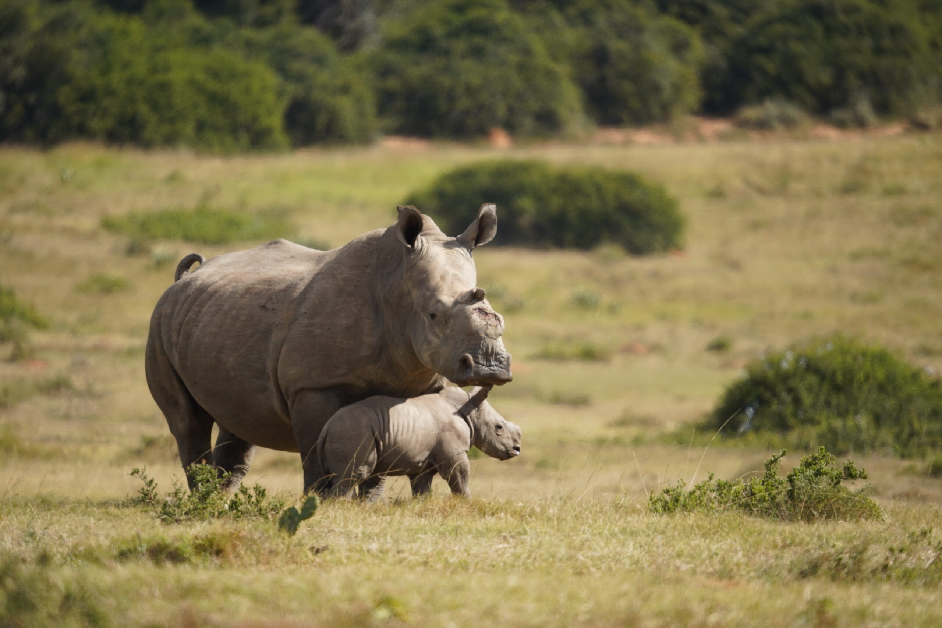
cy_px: 314
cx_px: 471
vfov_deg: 2.5
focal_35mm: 543
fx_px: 14198
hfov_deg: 3.8
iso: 400
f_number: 6.3
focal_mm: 542.6
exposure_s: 1/1000
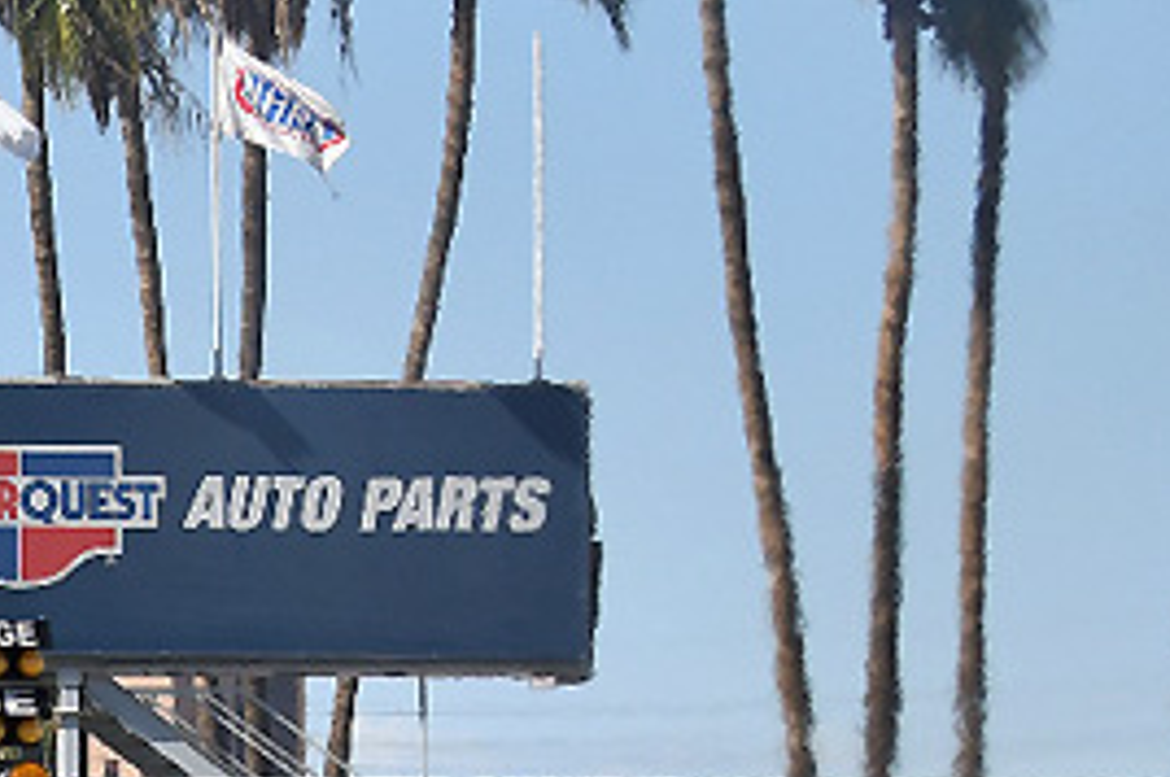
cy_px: 1133
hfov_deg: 5.2
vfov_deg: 3.5
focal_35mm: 392
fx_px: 12724
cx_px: -952
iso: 160
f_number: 5.6
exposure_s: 1/3200
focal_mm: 70
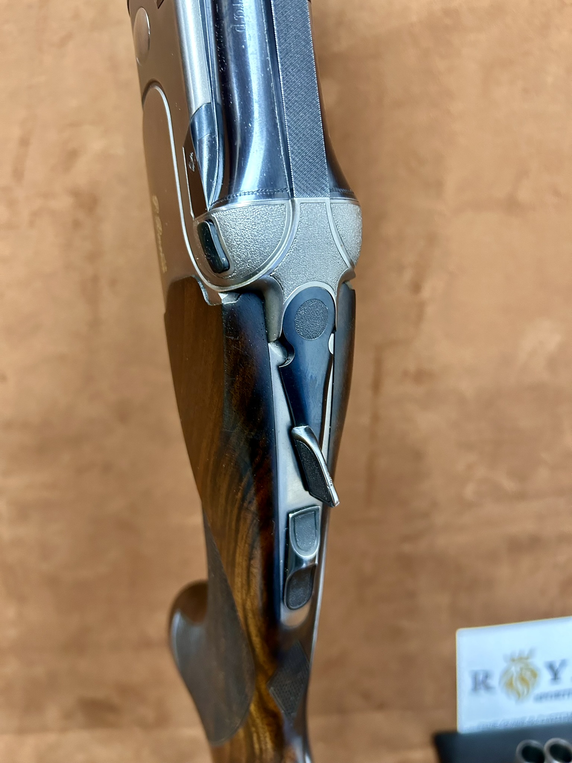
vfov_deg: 67.3
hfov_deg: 53.1
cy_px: 382
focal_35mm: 26
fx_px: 573
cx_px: 286
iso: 400
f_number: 1.5
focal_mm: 5.7
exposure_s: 1/60
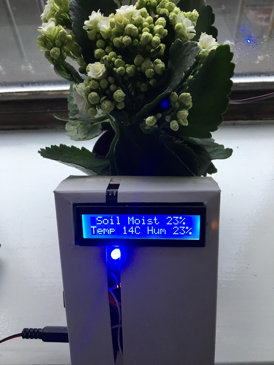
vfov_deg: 61.7
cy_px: 182
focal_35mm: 29
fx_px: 306
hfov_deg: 48.2
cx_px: 137
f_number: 2.2
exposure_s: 1/33
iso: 50
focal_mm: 4.15
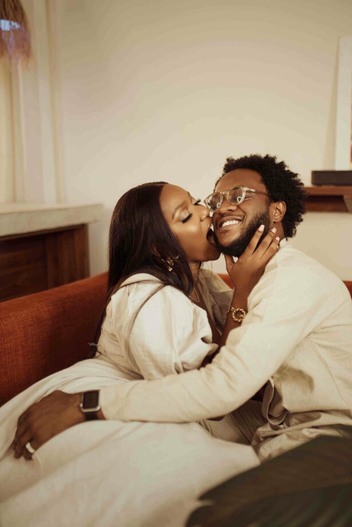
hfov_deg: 34.2
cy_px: 267
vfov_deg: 49.5
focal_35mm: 39
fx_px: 572
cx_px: 191
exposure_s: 1/200
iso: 400
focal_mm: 35
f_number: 1.4
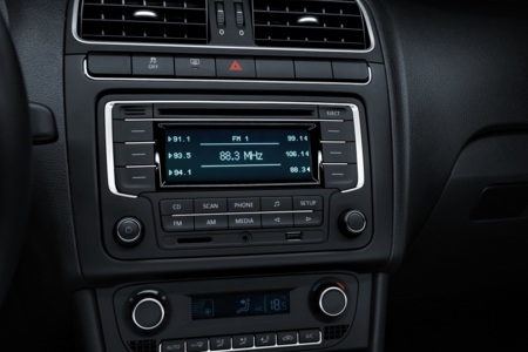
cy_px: 176
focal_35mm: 44
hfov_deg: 44.5
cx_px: 264
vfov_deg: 30.5
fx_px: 645
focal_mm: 44
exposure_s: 1/125
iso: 2000
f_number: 13
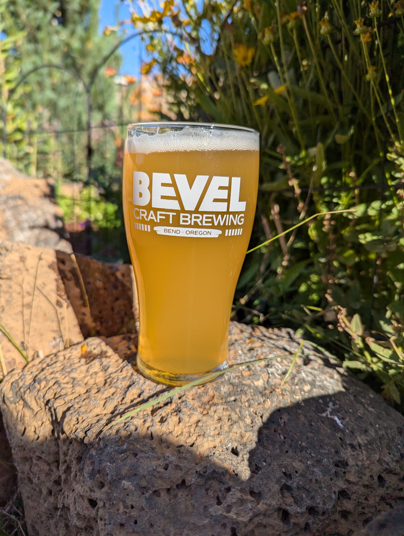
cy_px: 268
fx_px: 372
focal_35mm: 24
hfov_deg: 56.9
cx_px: 202
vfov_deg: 71.5
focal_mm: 6.81
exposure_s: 1/2217
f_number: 1.85
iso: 43
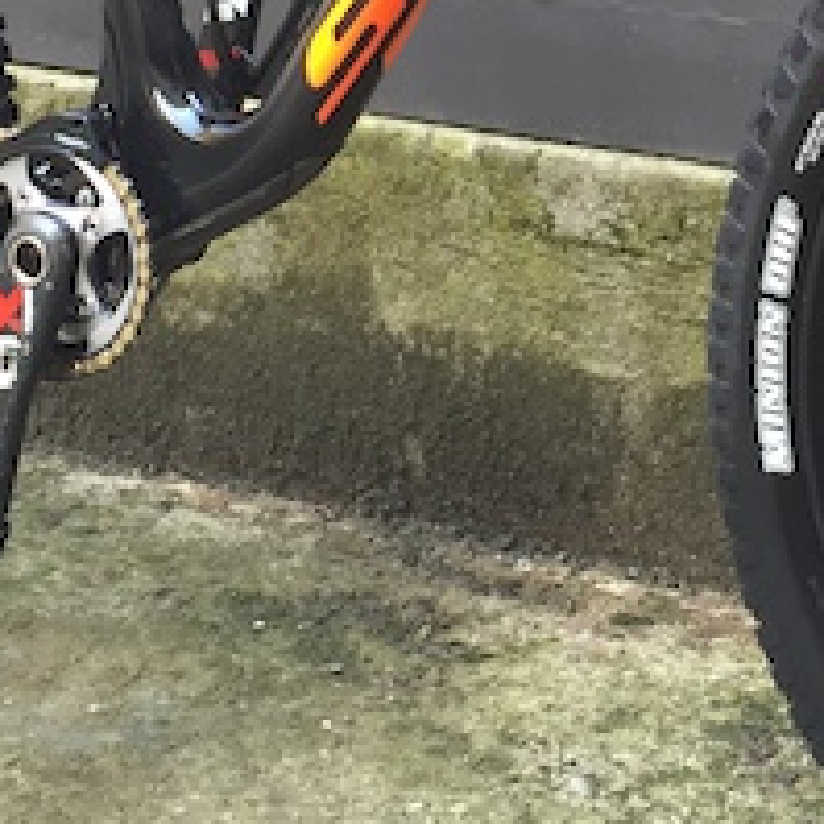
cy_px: -33
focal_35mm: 103
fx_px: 2774
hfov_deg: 16.7
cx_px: 708
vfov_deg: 16.5
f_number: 2.2
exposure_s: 1/60
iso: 40
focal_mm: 4.15
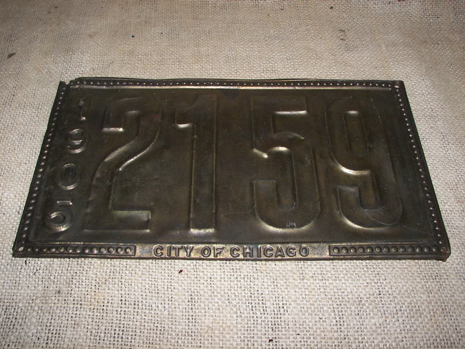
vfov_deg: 39.7
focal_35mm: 36
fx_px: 484
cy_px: 174
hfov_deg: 51.4
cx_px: 232
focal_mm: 6
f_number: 2.8
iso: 100
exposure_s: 1/30
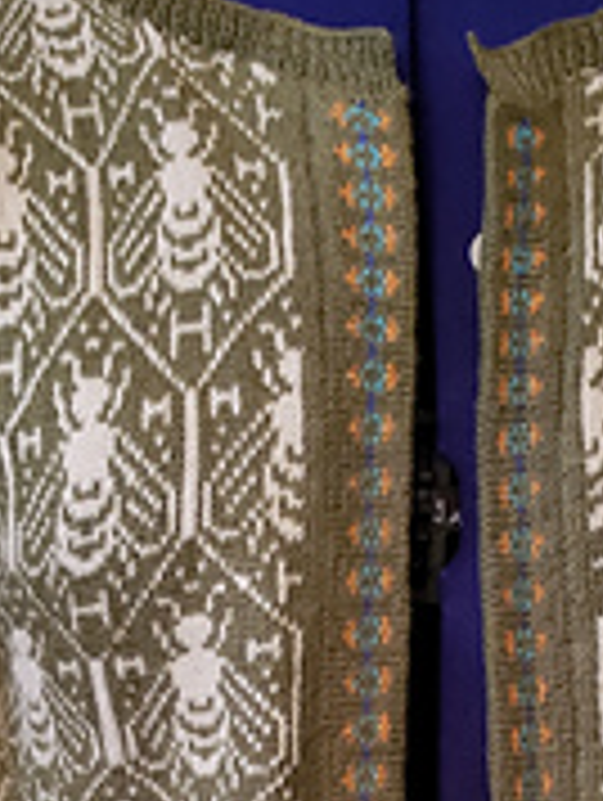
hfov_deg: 20.2
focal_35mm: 73
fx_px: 1691
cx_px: 331
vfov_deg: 25.5
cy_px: 774
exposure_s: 1/10
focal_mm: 4.3
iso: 400
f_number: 1.5
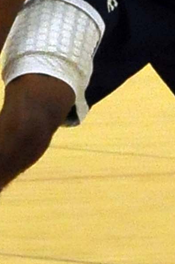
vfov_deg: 2.6
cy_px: 36
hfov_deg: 1.7
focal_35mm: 807
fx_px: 5898
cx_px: -17
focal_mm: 75
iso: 1250
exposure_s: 1/320
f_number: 4.5
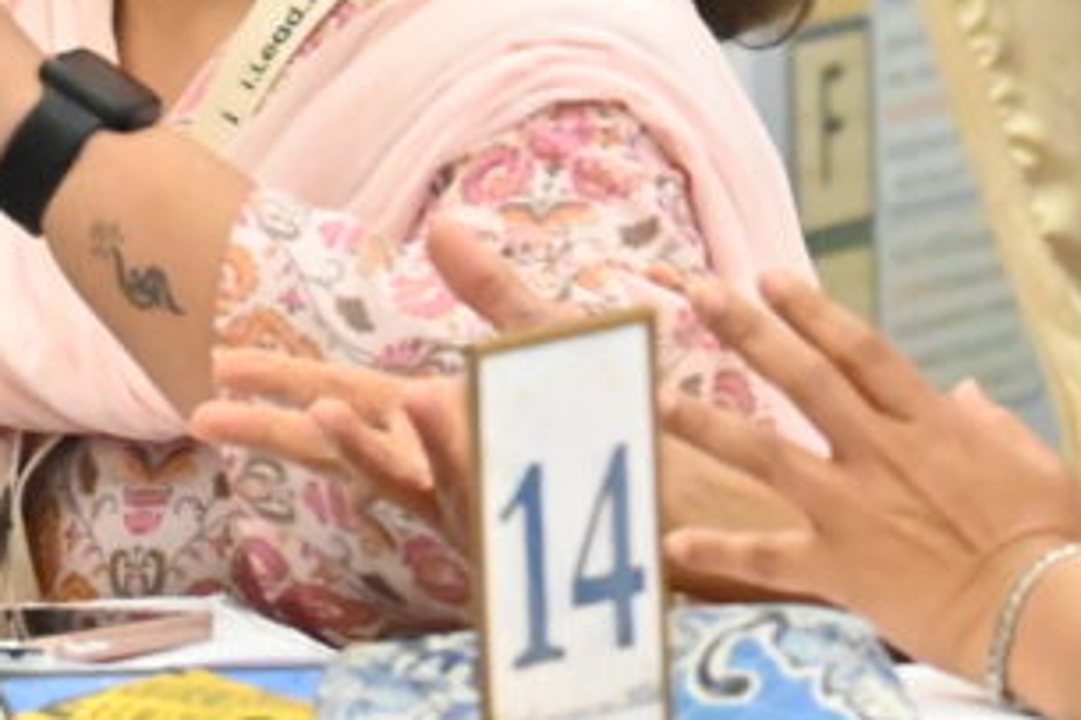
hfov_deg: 3.5
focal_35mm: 583
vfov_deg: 2.3
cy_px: -706
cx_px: -585
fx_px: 17482
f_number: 4.8
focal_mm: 77
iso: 5000
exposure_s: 1/320
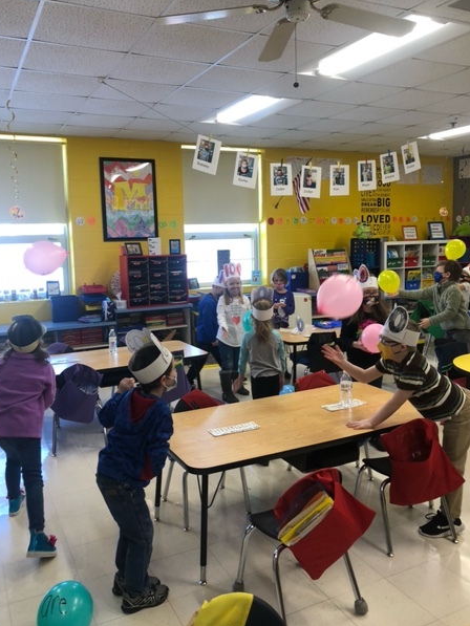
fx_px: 543
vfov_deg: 59.9
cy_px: 293
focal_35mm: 30
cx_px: 236
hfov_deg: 46.8
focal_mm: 3.99
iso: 25
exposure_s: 1/30
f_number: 1.8
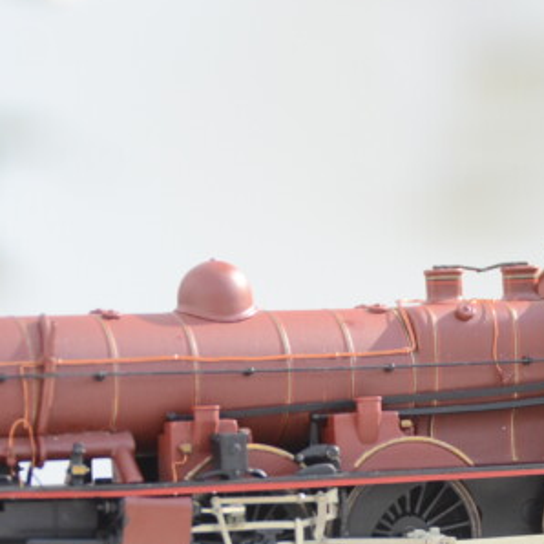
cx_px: 511
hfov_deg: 5.7
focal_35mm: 306
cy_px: 431
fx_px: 5441
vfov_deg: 5.7
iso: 500
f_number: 5
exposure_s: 1/250
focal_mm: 70
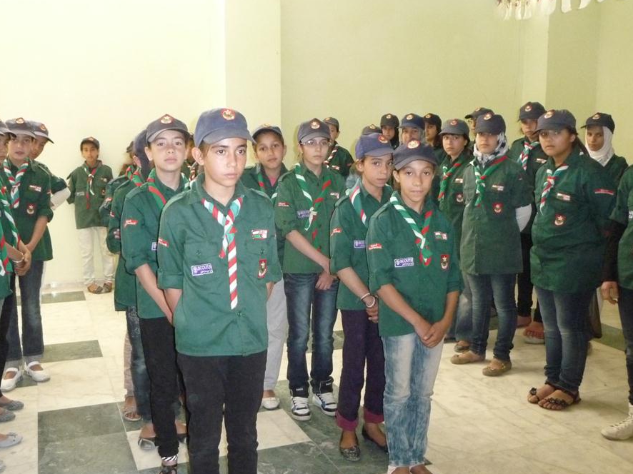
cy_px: 232
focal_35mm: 37
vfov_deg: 38.6
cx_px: 281
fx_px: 676
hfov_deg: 50.1
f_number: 3.5
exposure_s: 1/30
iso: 800
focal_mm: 5.3
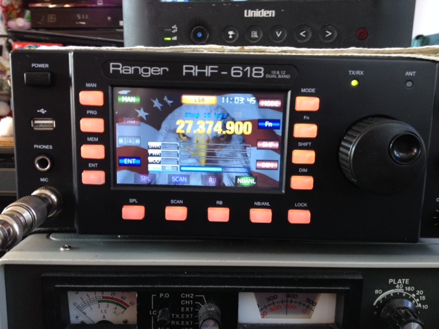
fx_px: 444
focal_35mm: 35
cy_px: 164
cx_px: 220
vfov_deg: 40.7
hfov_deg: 52.6
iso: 125
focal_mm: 4.28
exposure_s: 1/20
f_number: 2.4
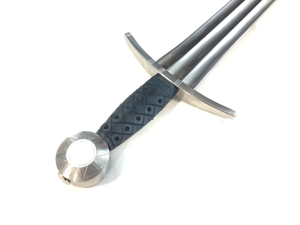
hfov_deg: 58.4
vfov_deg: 45.4
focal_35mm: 31
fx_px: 269
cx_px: 150
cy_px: 112
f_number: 2.4
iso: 320
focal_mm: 3.3
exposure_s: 1/60
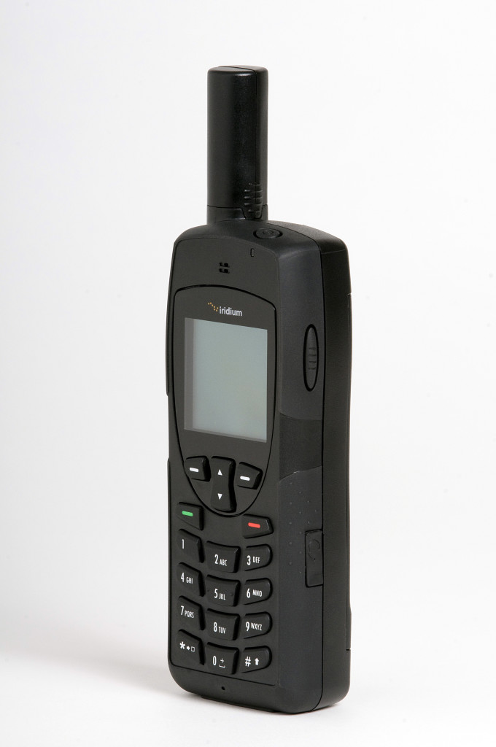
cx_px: 248
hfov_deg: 5.1
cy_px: 374
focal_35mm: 270
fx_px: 5595
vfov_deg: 7.6
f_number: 16
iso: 200
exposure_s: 1/200
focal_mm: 180
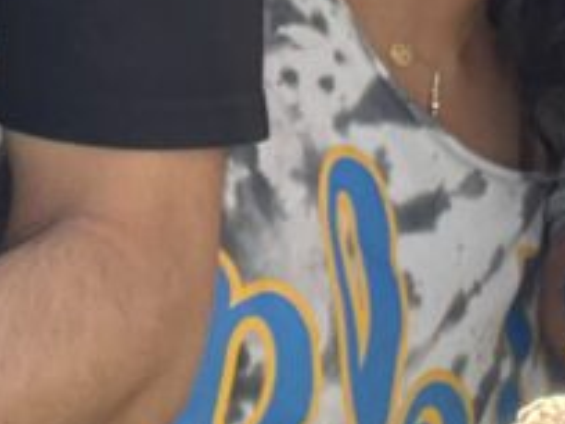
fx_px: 2824
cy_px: -222
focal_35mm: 173
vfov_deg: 8.4
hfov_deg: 11.3
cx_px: 8
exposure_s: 1/190
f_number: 2.2
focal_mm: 2.71
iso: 32
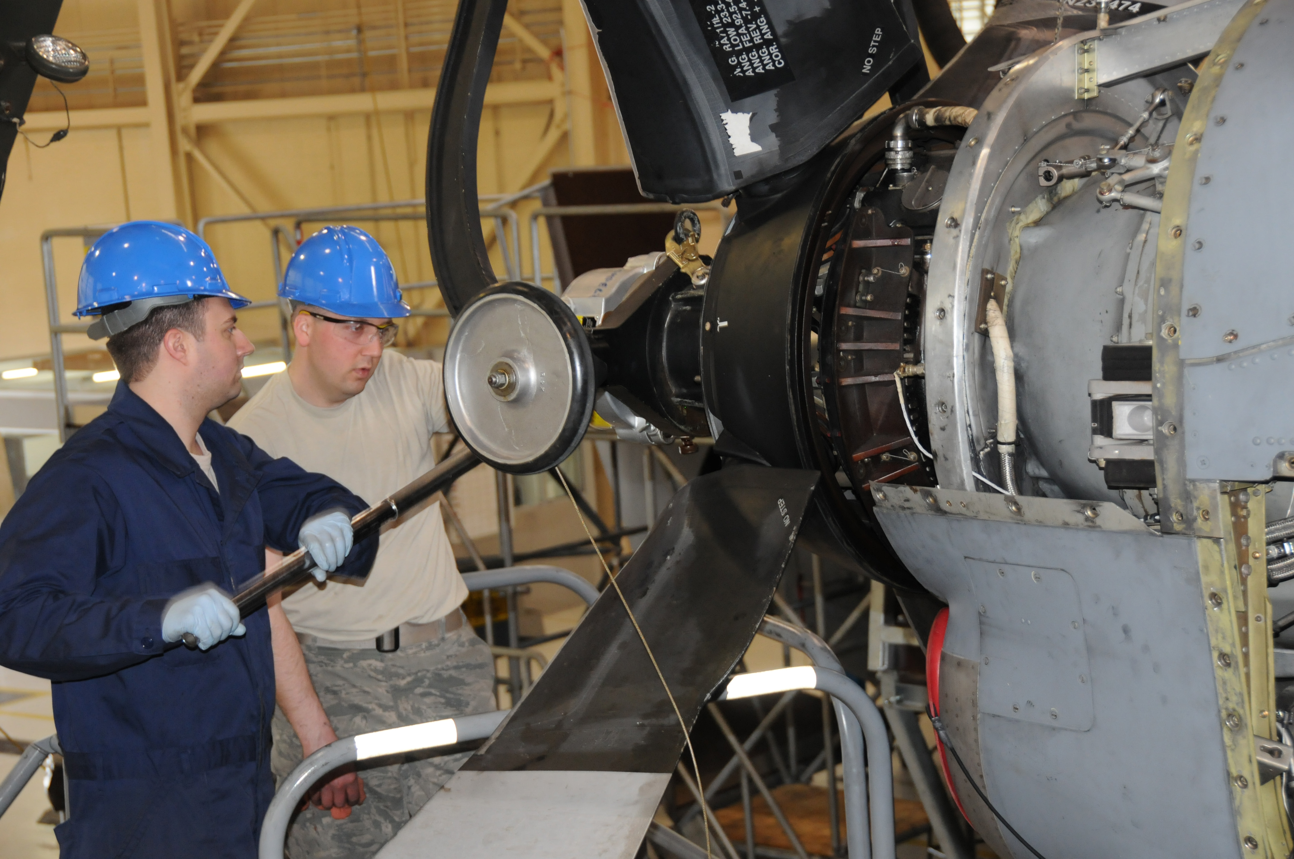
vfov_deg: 18.1
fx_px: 2693
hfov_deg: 27.0
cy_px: 430
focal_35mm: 75
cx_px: 647
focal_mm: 50
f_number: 4.8
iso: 800
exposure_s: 1/60
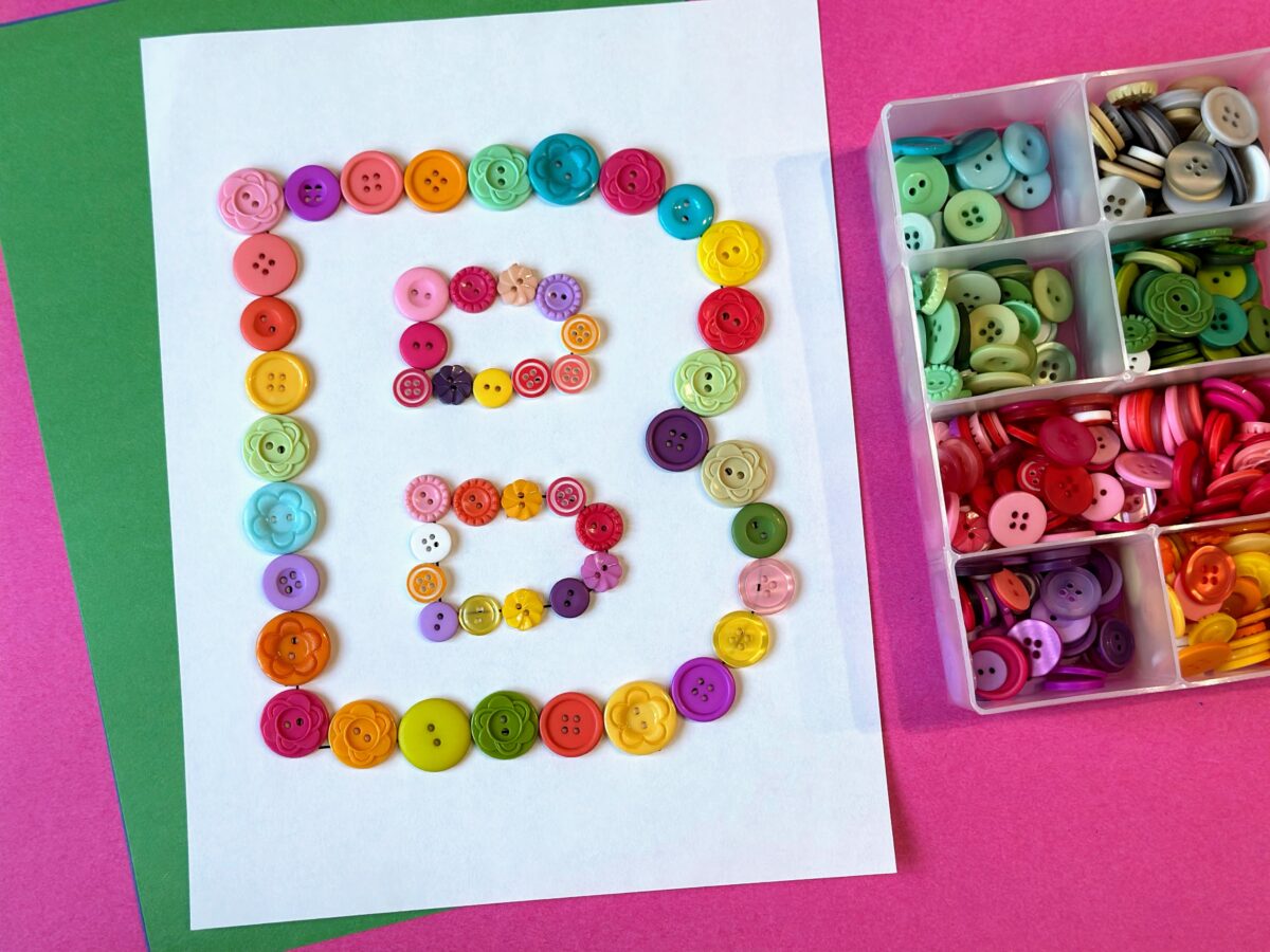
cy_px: 476
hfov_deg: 39.7
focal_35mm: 48
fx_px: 1761
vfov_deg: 30.3
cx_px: 635
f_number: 1.78
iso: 80
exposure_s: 1/60
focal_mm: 6.86
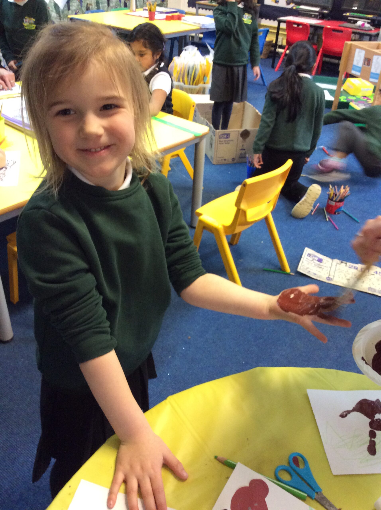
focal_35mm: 32
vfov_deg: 56.9
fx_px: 471
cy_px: 255
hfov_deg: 44.1
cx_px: 190
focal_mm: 3.3
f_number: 2.4
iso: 200
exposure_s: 1/25
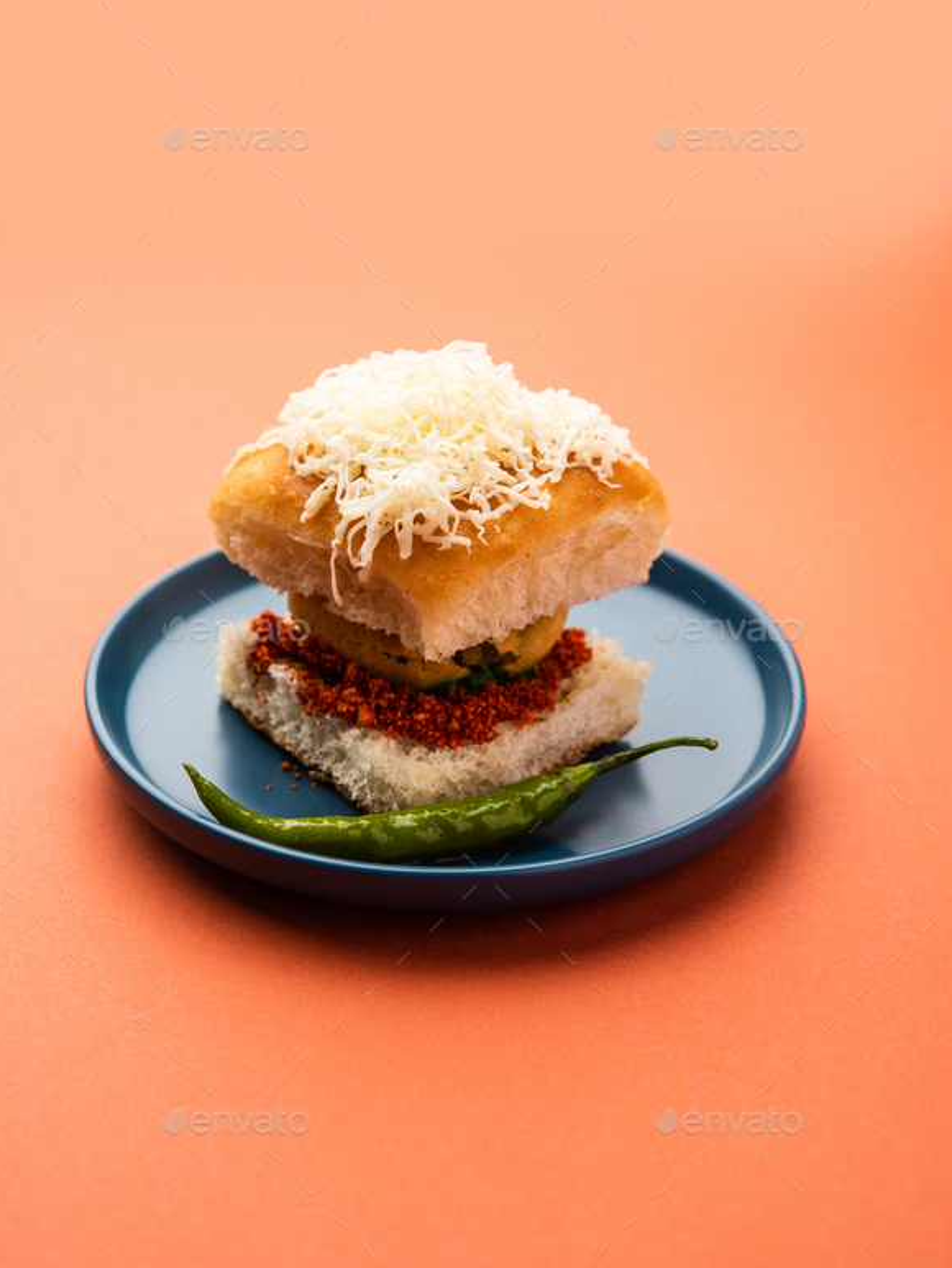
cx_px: 478
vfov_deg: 29.4
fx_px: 2419
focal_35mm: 66
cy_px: 617
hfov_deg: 22.3
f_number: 6.3
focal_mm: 60
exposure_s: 1/125
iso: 100
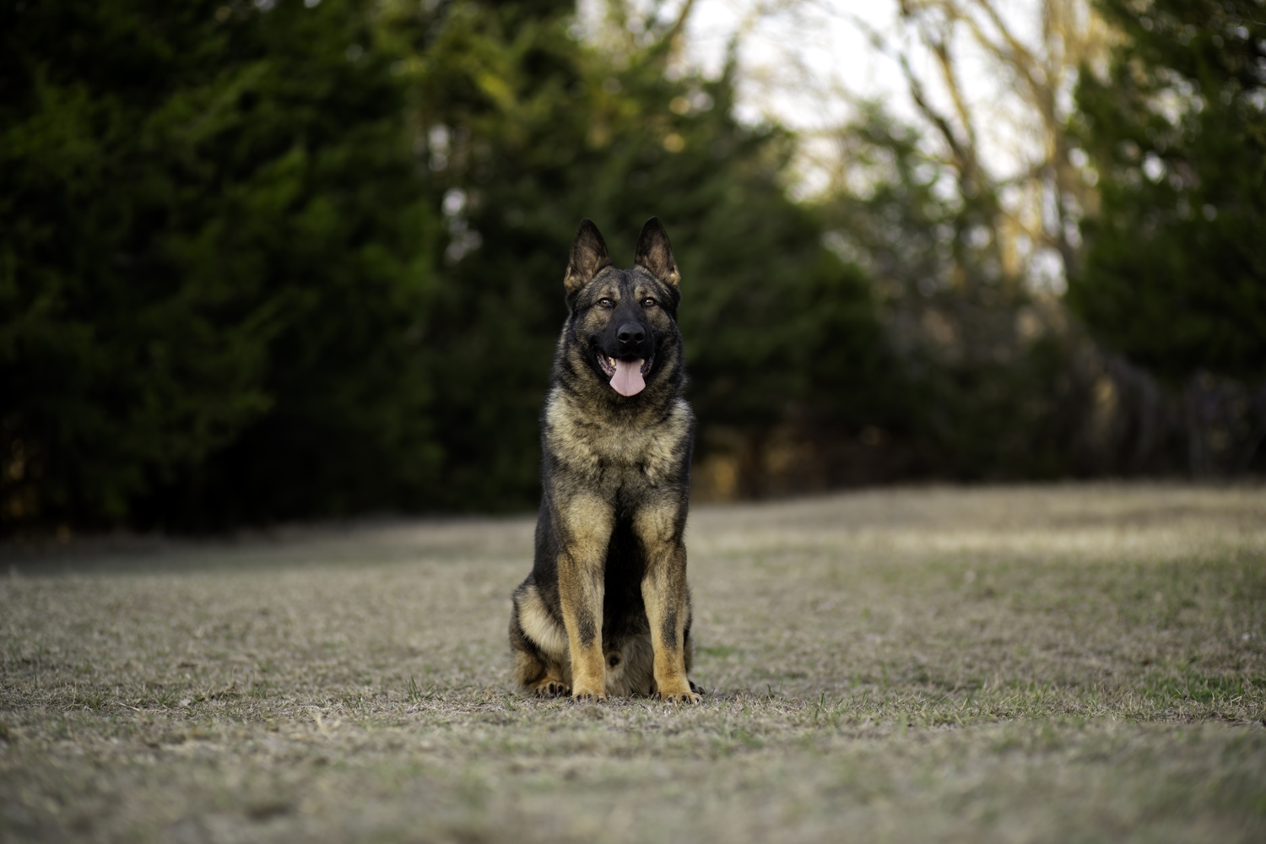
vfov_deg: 16.1
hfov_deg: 23.9
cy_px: 422
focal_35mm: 85
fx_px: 2989
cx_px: 633
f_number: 2.2
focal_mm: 85
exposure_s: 1/320
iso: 125
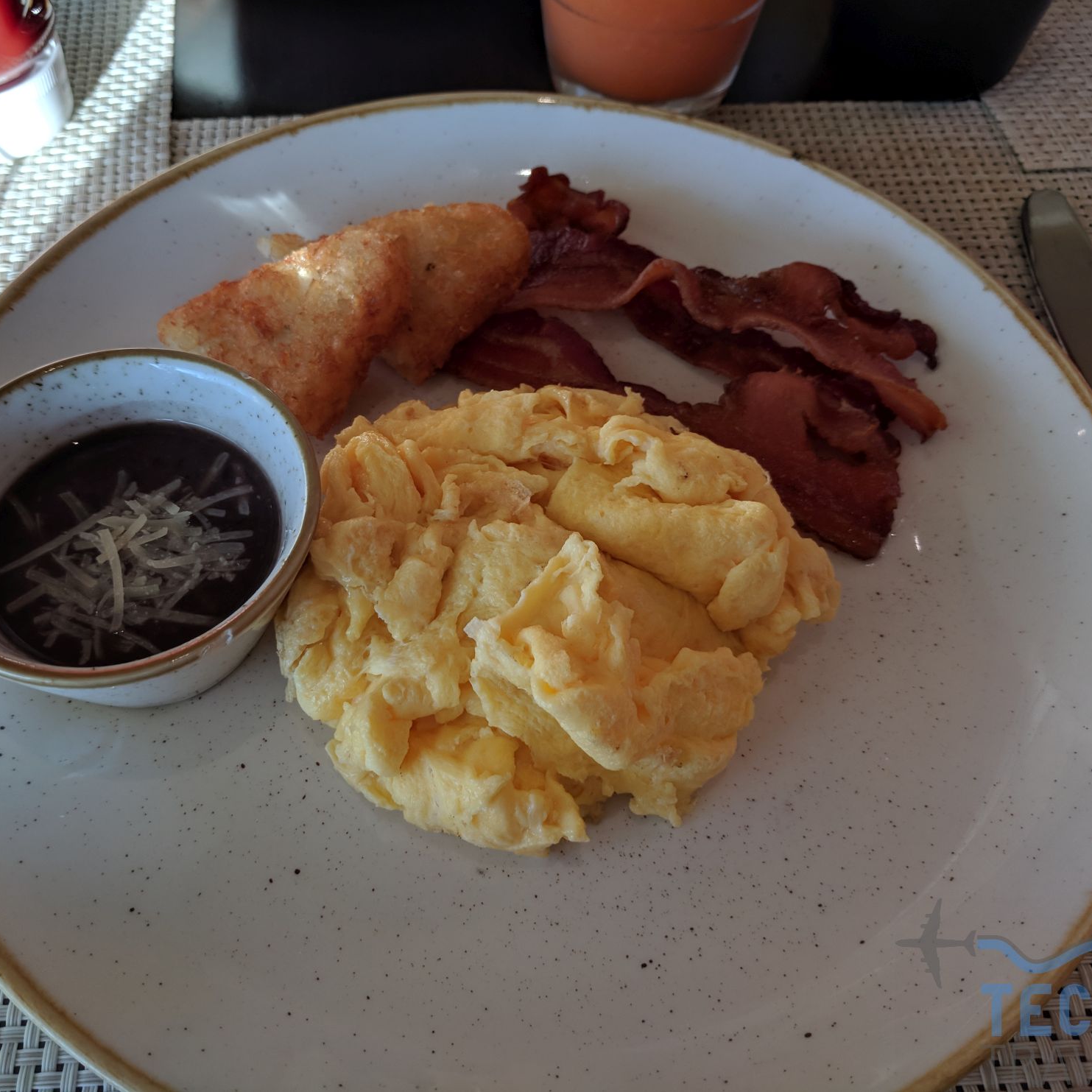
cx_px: 460
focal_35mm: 31
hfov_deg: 52.3
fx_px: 1106
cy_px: 540
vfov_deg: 52.5
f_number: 2
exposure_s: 1/551
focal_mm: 4.67
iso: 62
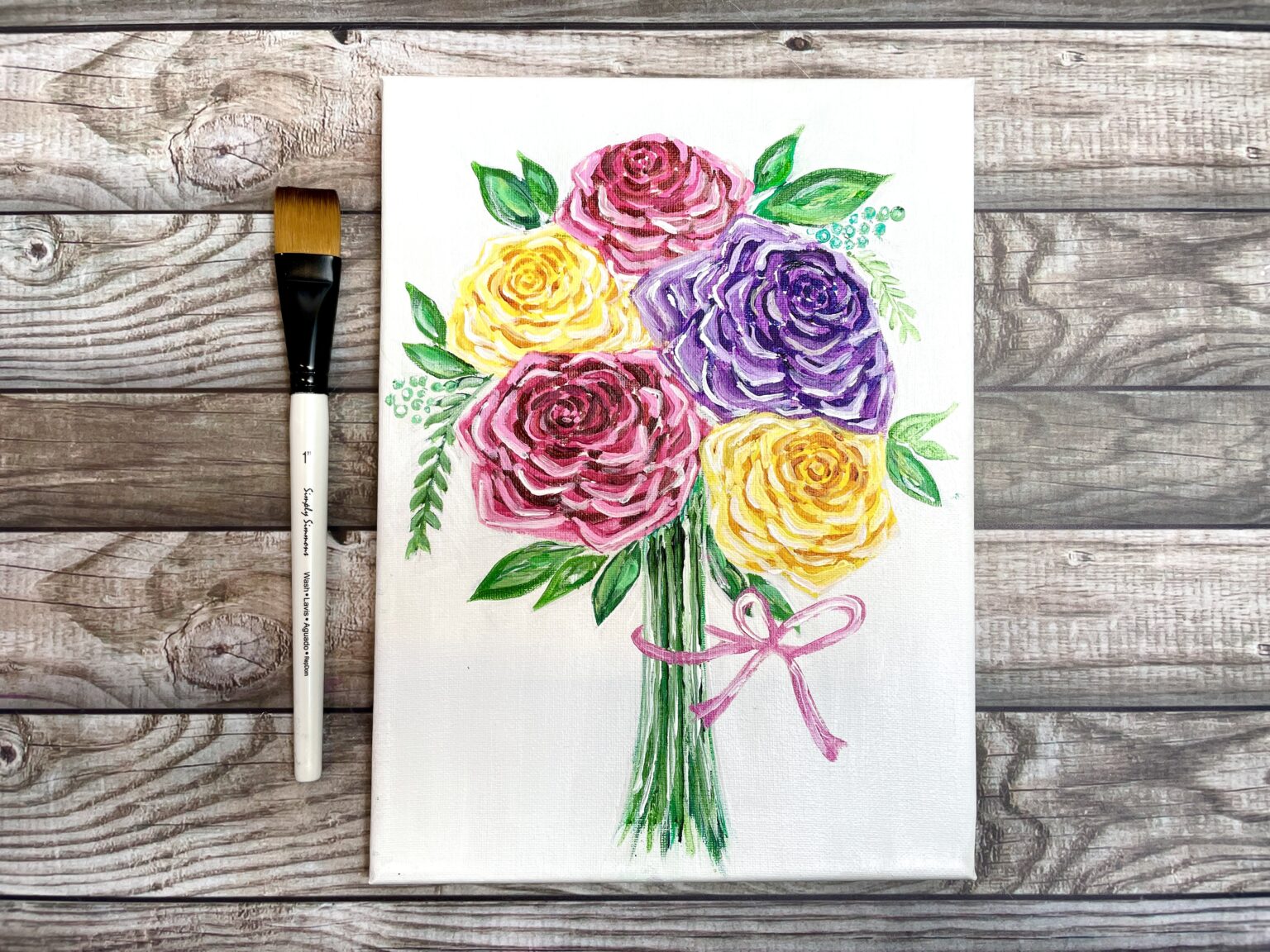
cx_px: 635
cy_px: 476
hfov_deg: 67.3
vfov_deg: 53.1
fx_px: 954
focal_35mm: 26
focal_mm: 4.2
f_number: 1.6
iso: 50
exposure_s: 1/106
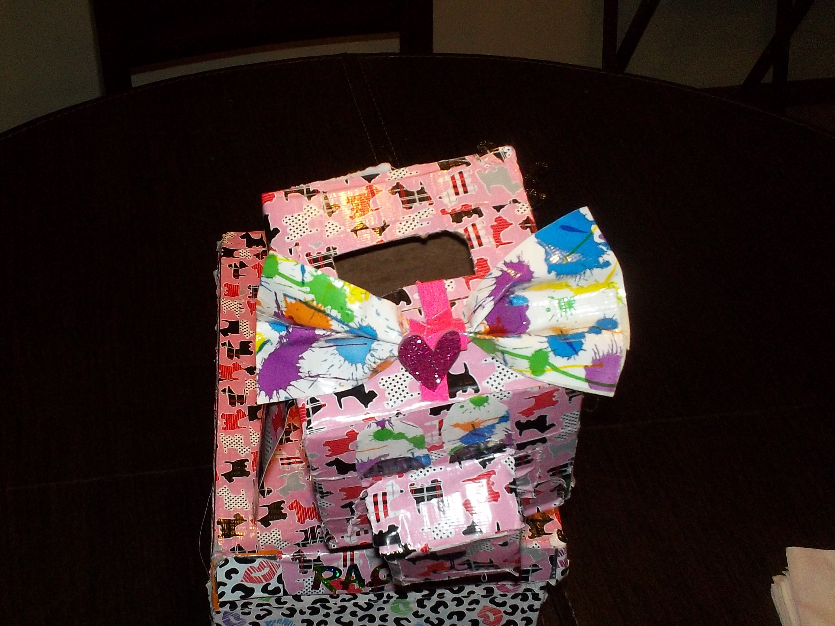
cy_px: 365
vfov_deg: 26.5
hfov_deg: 34.9
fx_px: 1327
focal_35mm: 55
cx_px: 354
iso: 160
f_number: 4.5
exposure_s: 1/60
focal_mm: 6.3
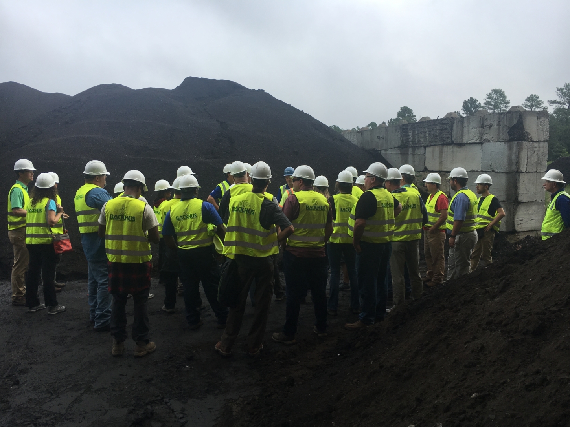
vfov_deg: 46.8
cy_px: 216
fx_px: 494
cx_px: 292
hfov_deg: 59.9
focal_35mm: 30
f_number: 2.2
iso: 25
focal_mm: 4.15
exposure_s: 1/962
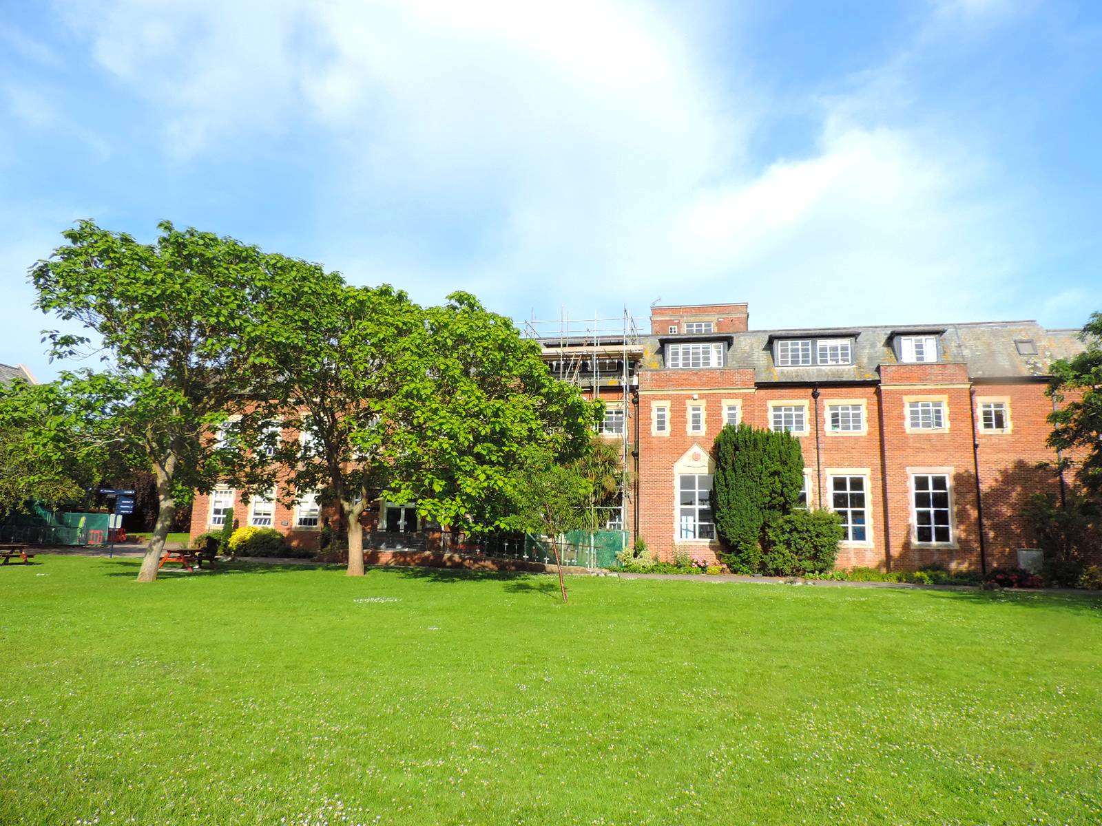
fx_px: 764
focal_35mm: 24
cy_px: 413
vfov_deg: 56.8
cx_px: 551
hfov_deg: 71.6
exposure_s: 1/1000
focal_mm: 4.3
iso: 80
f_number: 3
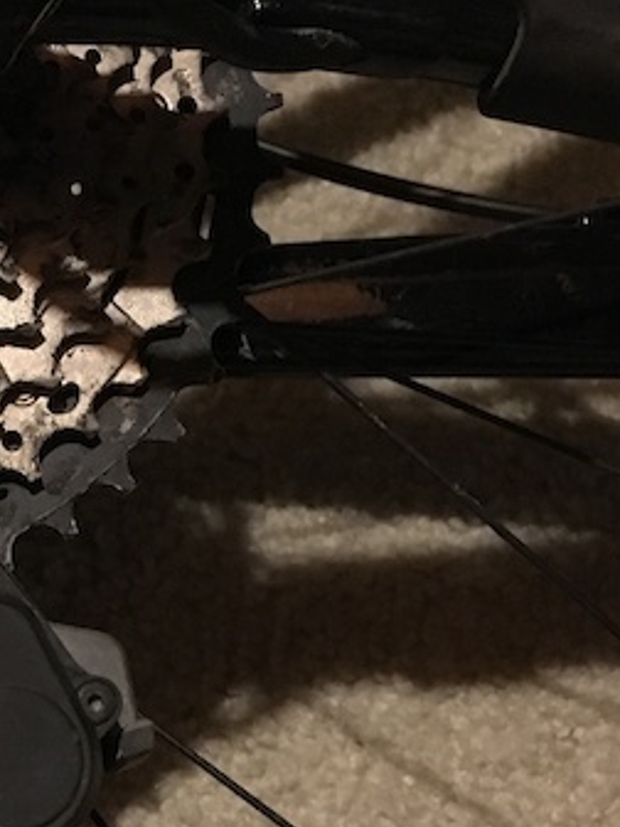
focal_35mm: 69
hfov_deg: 20.1
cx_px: -111
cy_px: 682
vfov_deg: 27.5
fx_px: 1648
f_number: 2.2
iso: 640
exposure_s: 1/15
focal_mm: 4.15
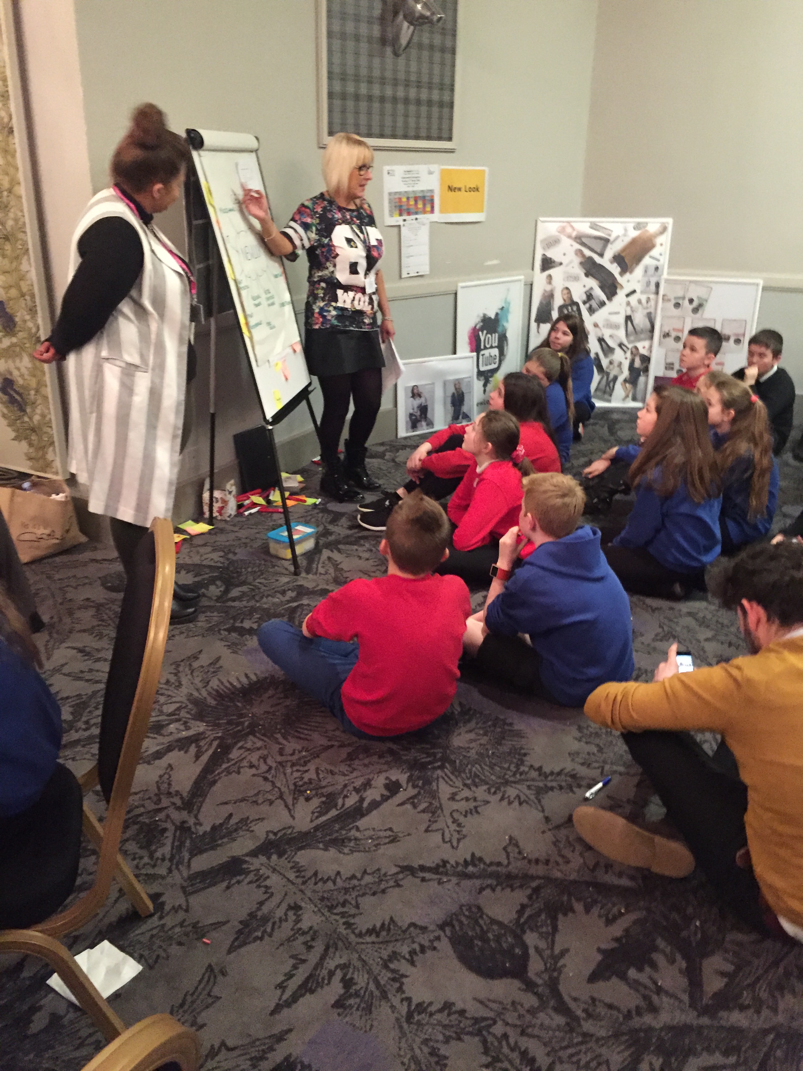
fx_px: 897
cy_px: 536
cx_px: 402
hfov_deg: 48.2
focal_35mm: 29
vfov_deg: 61.7
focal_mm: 4.15
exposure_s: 1/17
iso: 400
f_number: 2.2
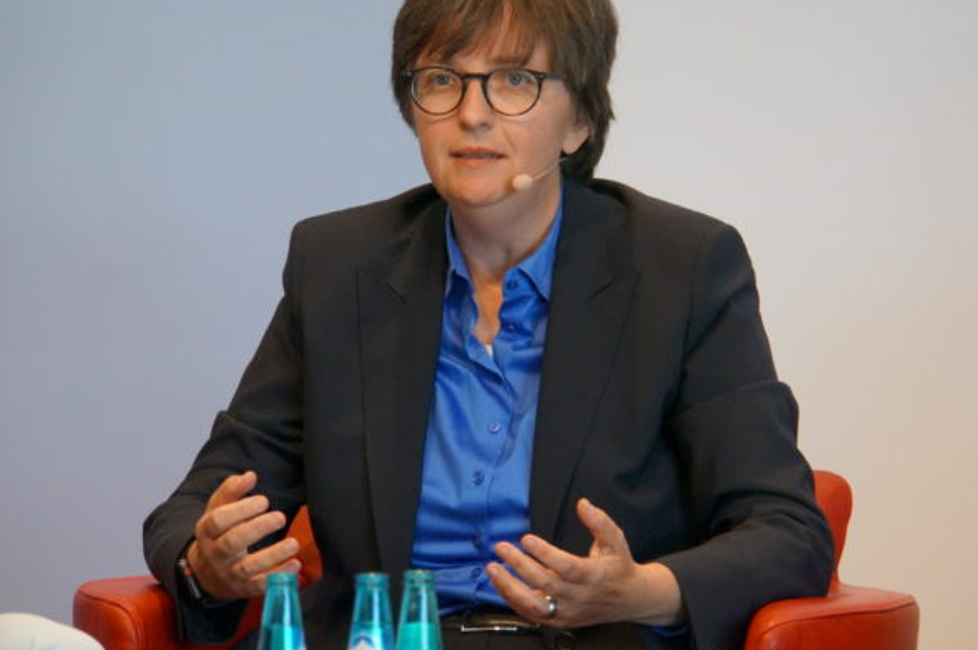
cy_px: 286
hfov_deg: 6.0
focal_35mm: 345
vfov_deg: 4.0
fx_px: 9354
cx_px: 518
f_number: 6.3
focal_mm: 191
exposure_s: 1/160
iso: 3200
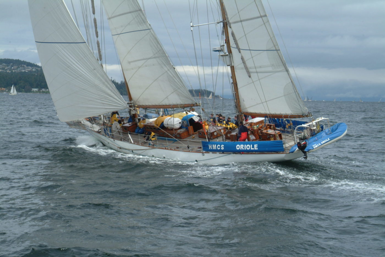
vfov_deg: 18.2
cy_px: 128
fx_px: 802
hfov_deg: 27.0
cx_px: 192
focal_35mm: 75
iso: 400
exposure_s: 1/750
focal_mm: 50
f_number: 13
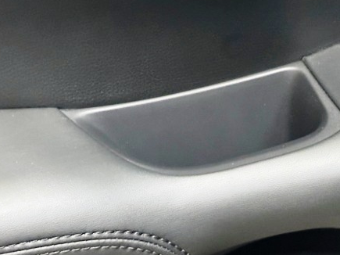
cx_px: 368
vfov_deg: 12.9
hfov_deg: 16.9
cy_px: -16
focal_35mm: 113
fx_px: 1110
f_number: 1.78
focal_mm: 6.86
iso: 640
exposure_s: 1/30
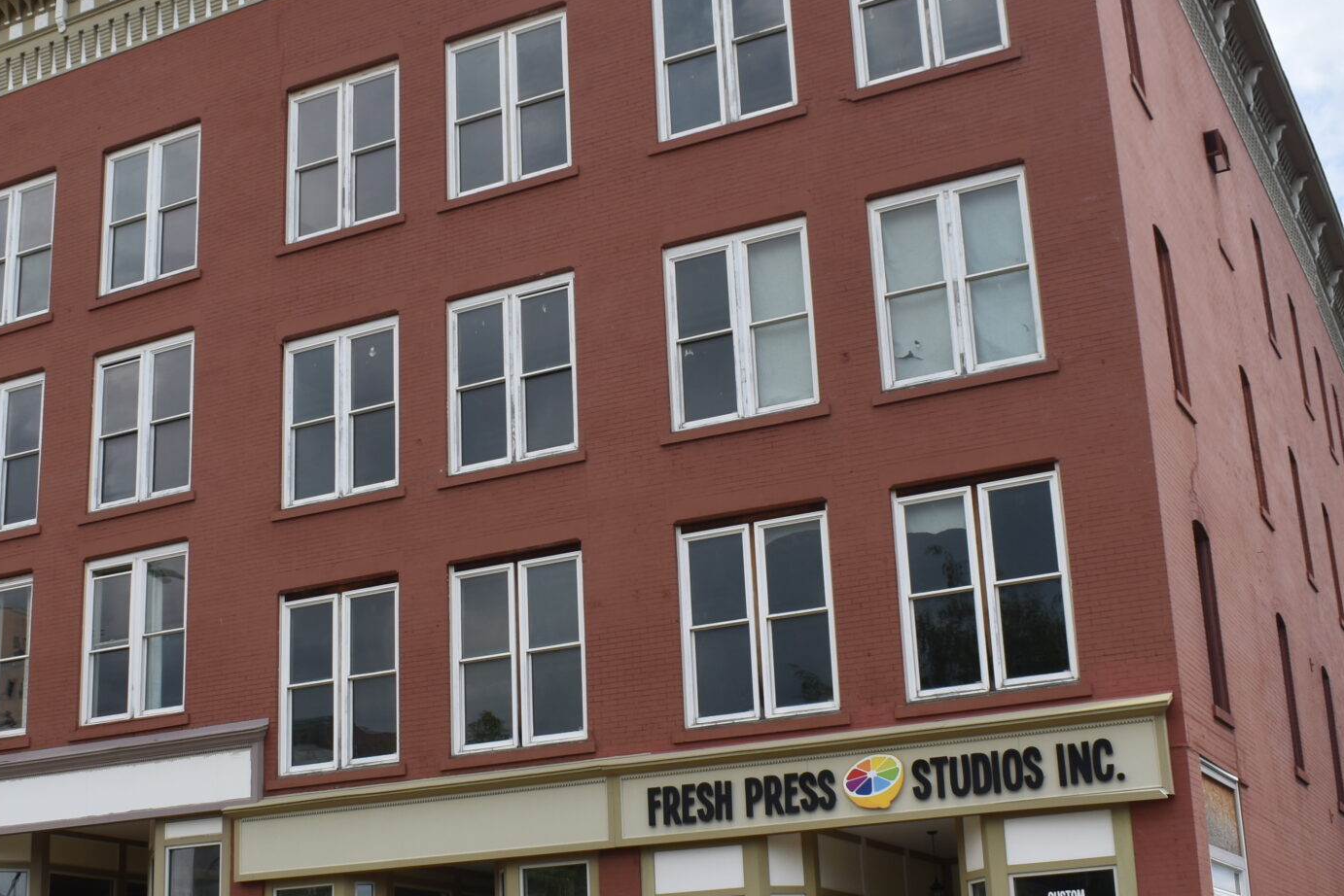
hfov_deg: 39.4
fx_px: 1867
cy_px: 513
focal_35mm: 50
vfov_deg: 27.0
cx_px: 521
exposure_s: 1/320
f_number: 9
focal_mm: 18
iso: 100
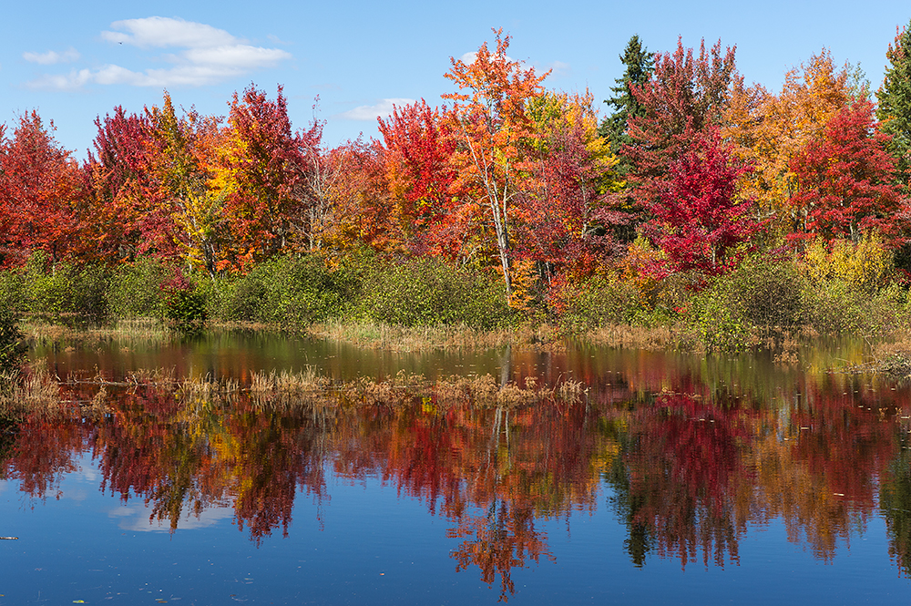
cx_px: 456
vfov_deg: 24.2
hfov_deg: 35.7
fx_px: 1416
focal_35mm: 56
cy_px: 303
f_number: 9
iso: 200
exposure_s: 1/320
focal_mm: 56
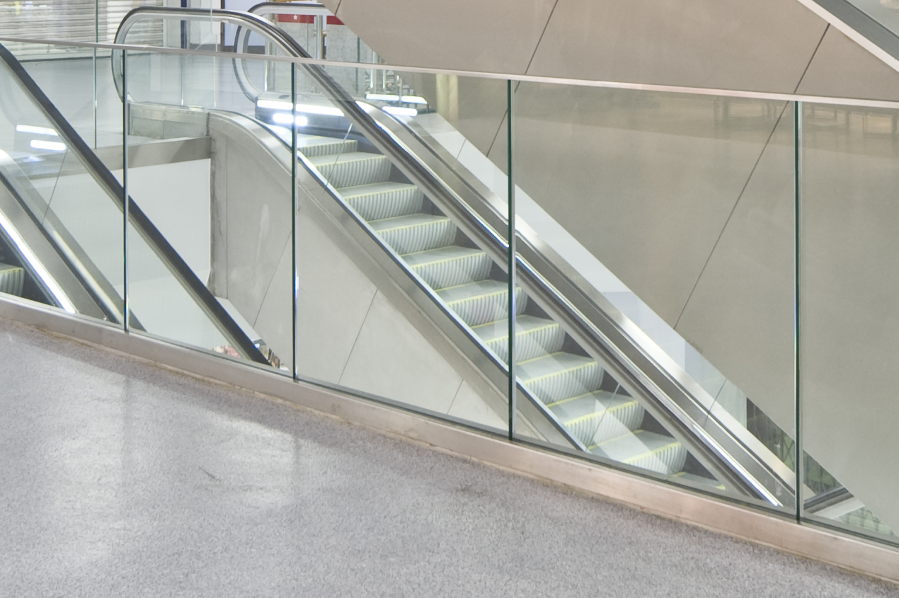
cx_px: 464
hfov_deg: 30.1
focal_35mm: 67
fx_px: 1672
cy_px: -73
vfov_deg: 19.4
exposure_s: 1/1.67
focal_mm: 20
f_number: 8
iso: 200
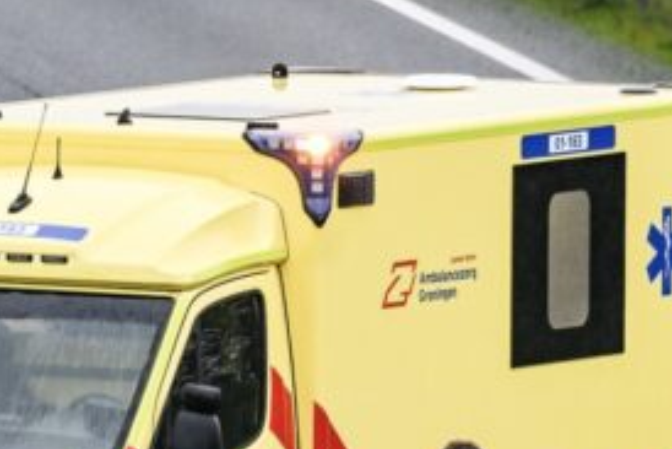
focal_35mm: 1345
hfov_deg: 1.5
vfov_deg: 1.0
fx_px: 25119
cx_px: 613
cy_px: 617
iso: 1000
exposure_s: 1/200
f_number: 5.6
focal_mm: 360
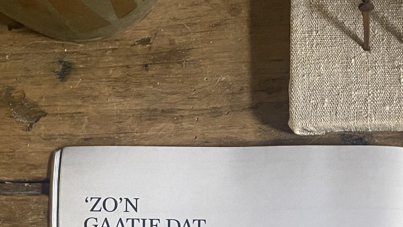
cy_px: 323
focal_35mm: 71
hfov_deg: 27.9
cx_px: 404
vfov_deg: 15.8
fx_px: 759
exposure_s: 1/60
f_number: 1.8
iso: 500
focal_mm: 4.25
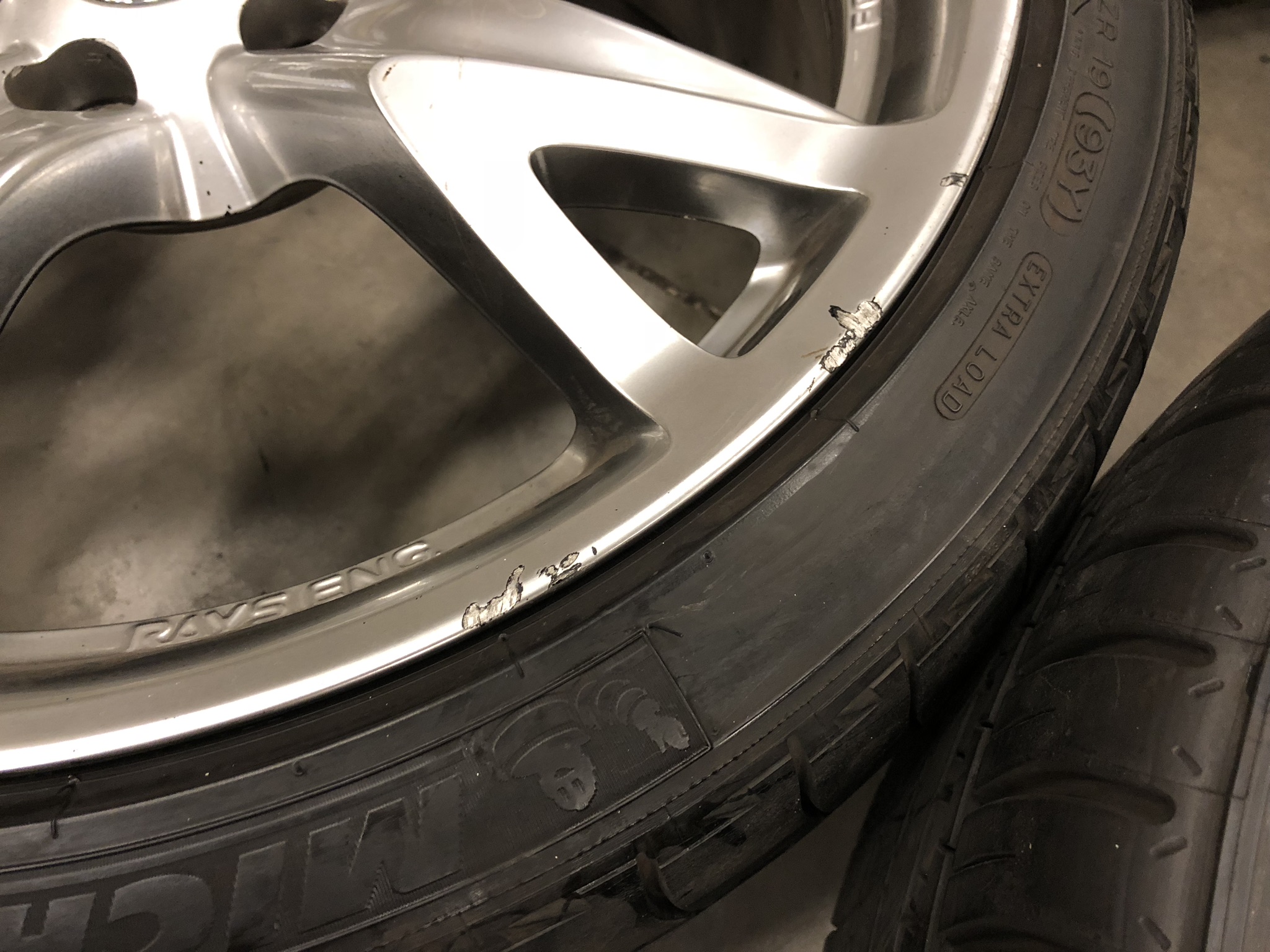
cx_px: 635
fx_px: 1027
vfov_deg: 49.7
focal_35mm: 28
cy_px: 476
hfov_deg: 63.4
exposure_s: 1/13
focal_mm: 4
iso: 100
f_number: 1.8
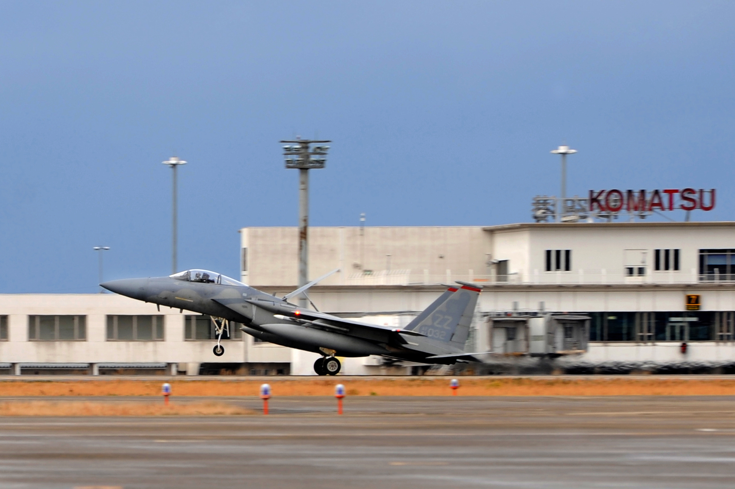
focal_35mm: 200
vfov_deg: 6.9
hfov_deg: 10.3
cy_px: 244
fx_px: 4081
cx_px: 368
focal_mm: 200
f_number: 6.3
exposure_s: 1/250
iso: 200
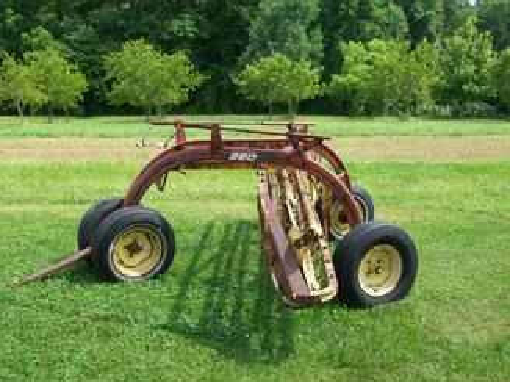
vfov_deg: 37.7
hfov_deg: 49.0
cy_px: 200
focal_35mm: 38
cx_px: 242
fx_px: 559
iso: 64
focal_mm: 6
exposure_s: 1/500
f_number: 2.7
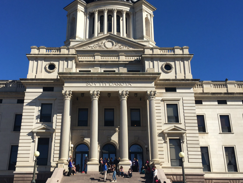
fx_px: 267
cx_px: 113
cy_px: 77
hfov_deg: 48.9
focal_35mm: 38
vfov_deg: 37.7
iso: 25
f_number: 2.2
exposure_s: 1/2079
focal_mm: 4.15
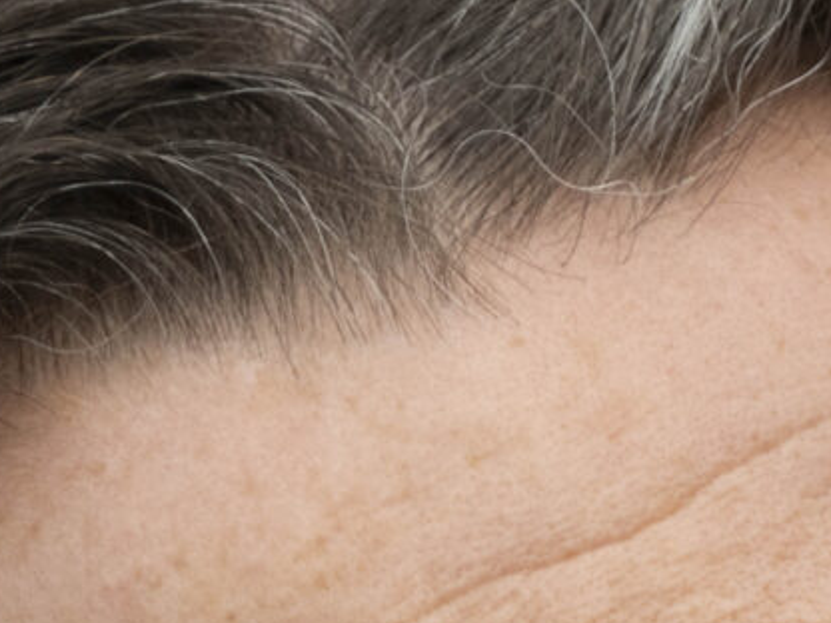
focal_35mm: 2367
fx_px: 56823
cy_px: 1588
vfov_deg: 0.6
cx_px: 801
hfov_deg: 0.8
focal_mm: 400
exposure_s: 1/320
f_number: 5.6
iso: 640
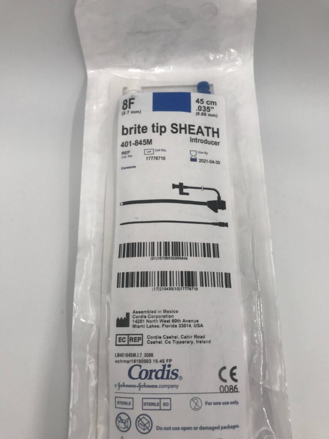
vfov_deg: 63.4
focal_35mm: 28
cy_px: 220
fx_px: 355
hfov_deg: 49.7
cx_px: 164
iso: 20
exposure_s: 1/163
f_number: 1.8
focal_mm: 3.99
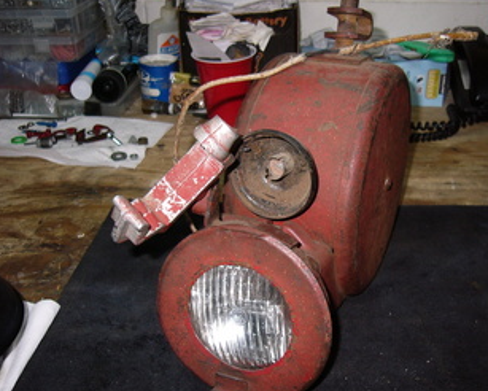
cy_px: 203
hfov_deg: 45.6
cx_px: 280
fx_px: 578
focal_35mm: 40
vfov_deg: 37.4
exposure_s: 1/60
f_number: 2.8
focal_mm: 5.8
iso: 100
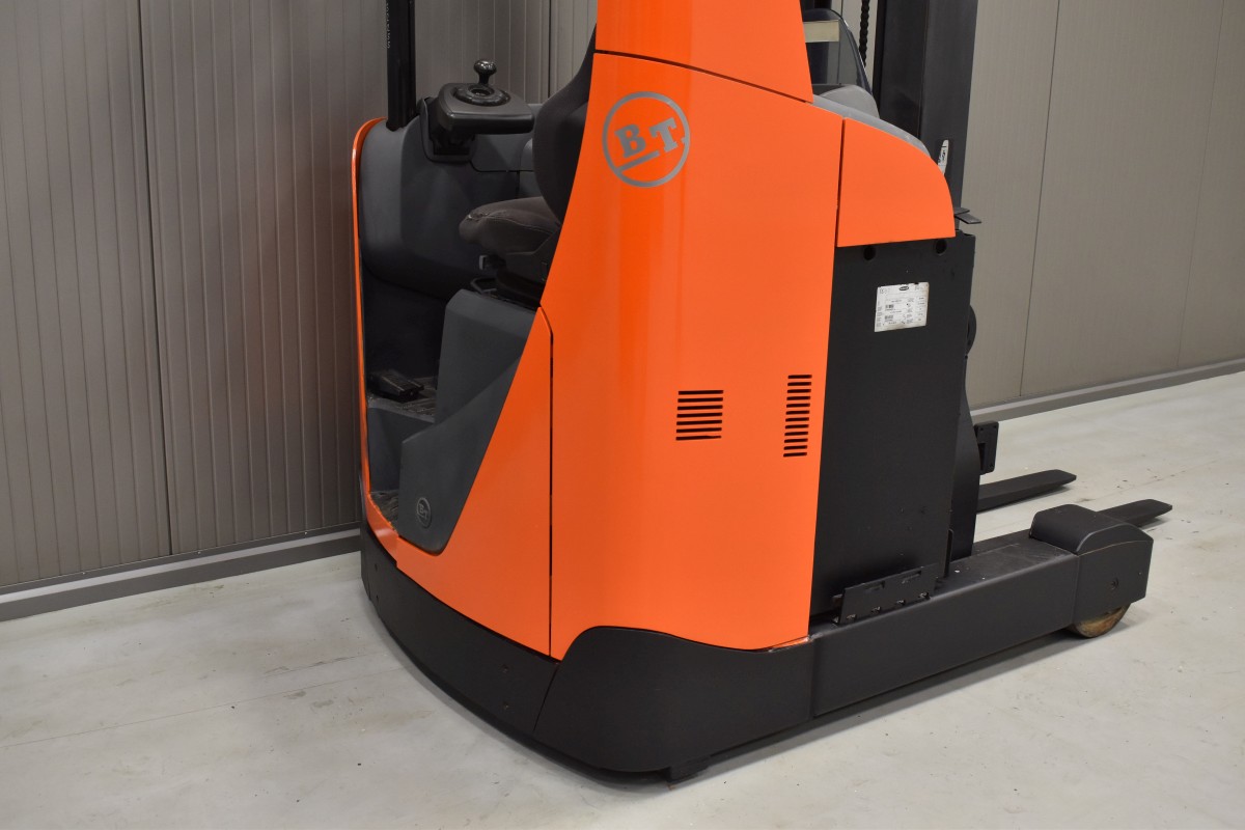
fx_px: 1297
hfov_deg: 51.3
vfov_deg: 35.5
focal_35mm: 38
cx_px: 622
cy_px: 415
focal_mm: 25
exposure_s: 1/30
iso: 1000
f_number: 5.6
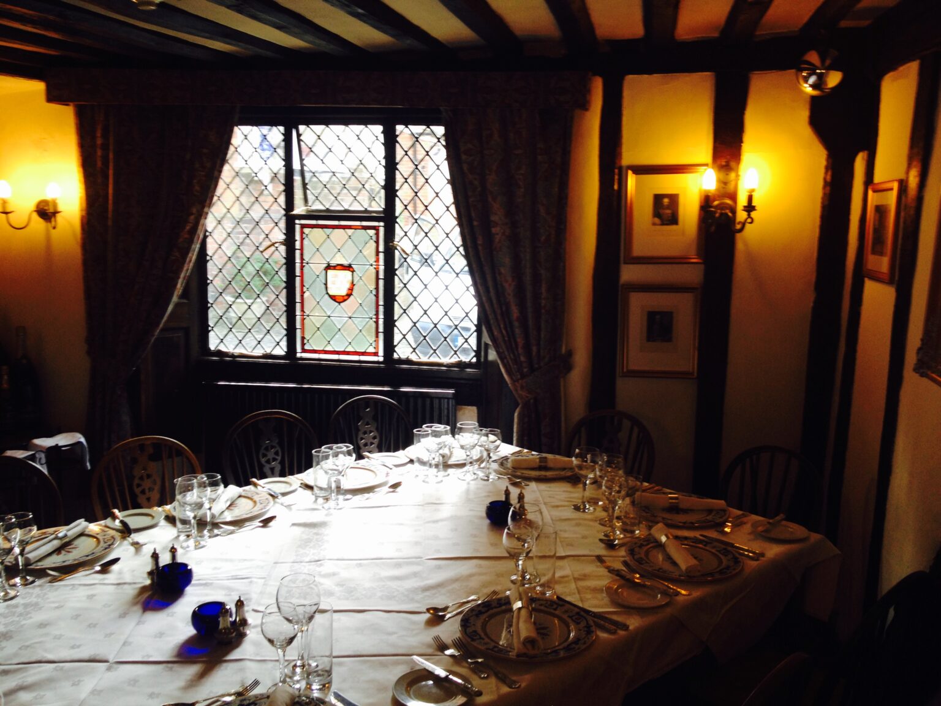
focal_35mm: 35
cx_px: 470
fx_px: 951
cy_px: 353
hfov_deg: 52.6
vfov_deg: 40.7
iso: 50
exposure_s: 1/20
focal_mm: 4.28
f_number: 2.4
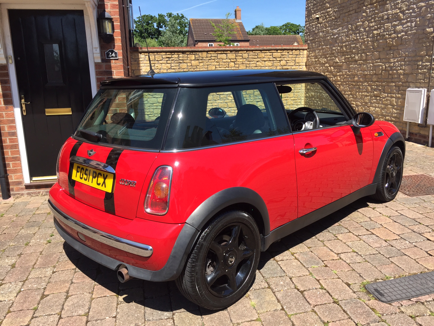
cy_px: 163
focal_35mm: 29
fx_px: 364
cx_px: 217
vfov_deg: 48.2
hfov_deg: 61.7
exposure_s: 1/964
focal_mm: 4.15
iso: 32
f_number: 2.2
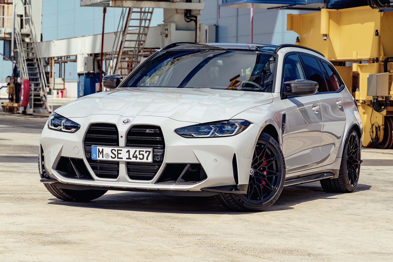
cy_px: 131
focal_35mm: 135
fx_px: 1474
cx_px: 196
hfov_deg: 15.2
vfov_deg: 10.2
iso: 100
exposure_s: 1/160
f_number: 11
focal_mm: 135
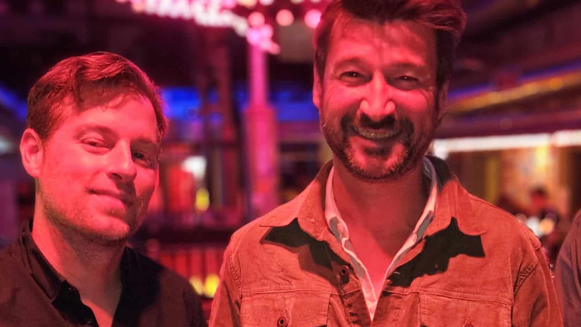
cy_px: 290
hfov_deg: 36.5
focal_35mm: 57
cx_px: 341
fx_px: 878
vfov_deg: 20.7
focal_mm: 5.4
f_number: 1.8
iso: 640
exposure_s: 1/33
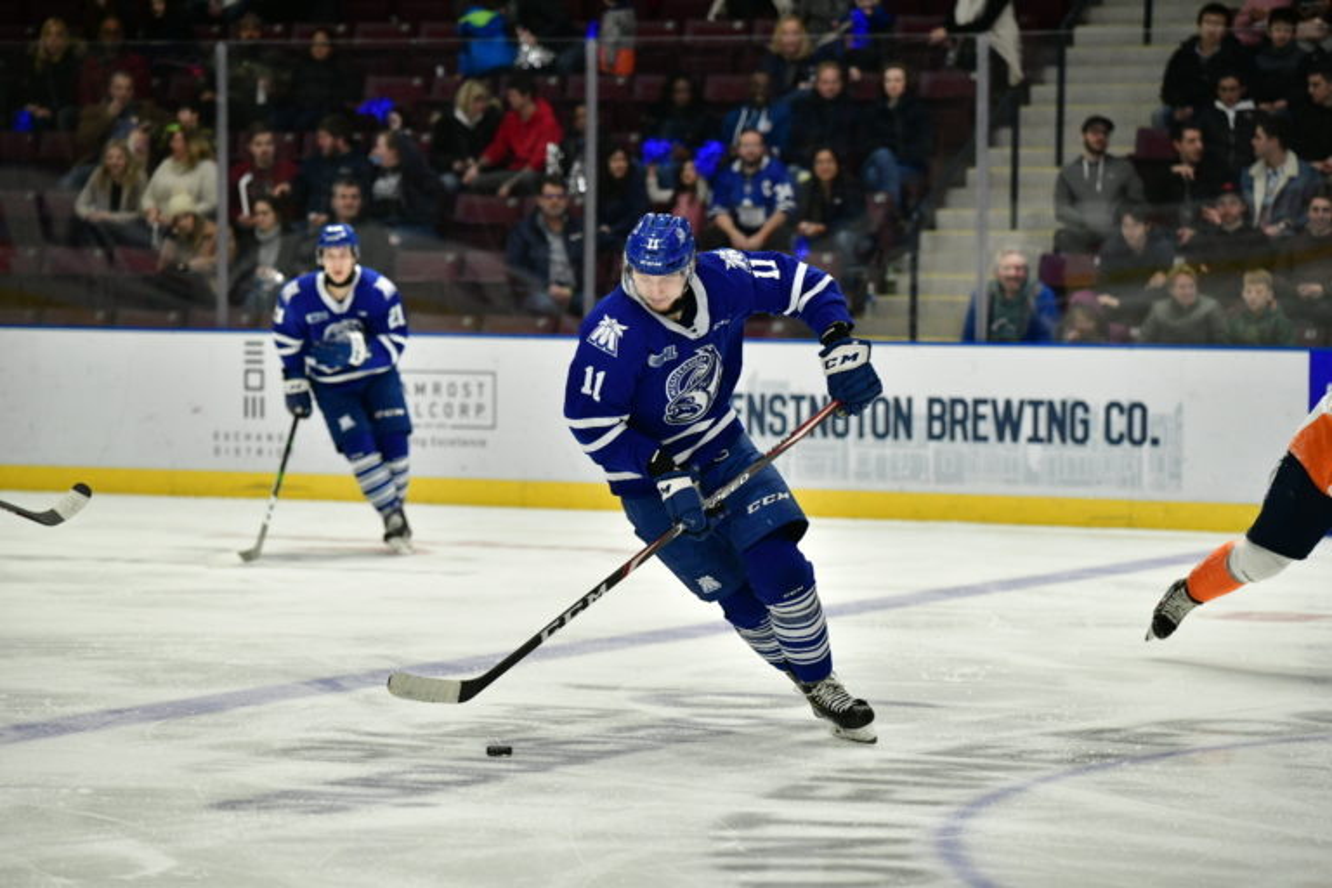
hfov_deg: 15.2
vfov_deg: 10.2
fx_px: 4995
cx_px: 666
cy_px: 444
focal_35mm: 135
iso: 2000
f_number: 3.2
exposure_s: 1/1600
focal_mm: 135
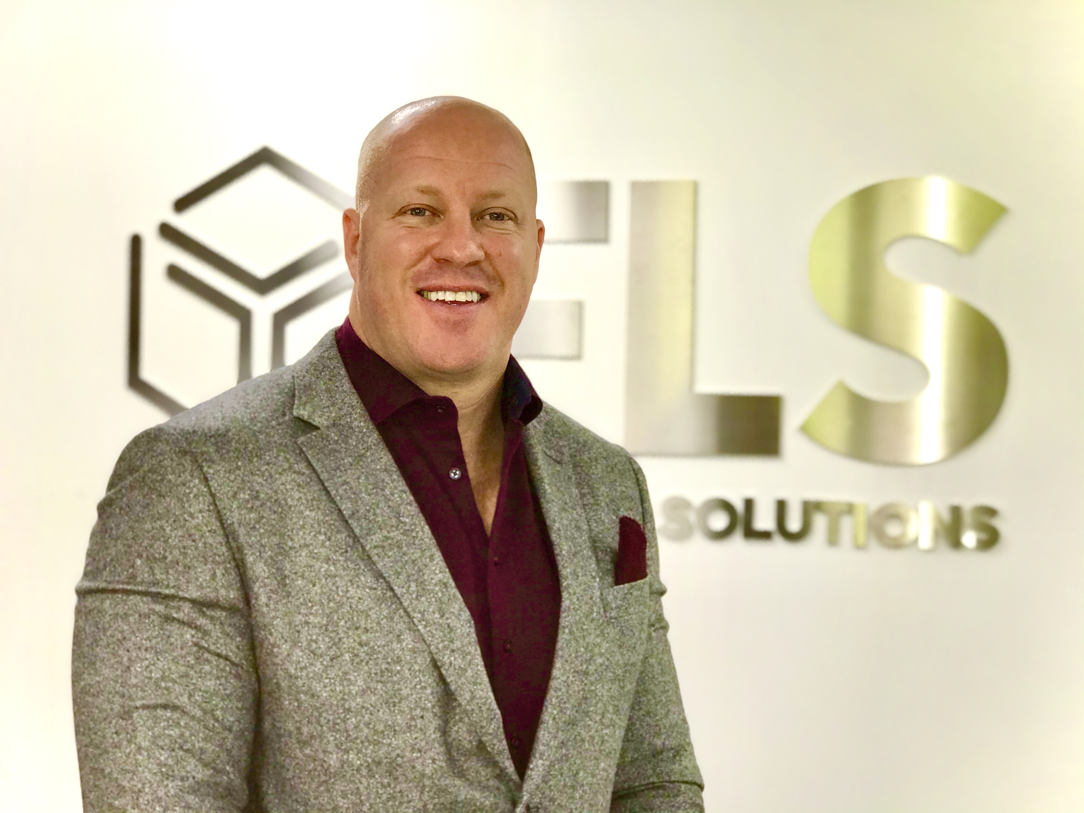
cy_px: 406
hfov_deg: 33.8
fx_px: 1785
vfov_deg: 25.7
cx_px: 542
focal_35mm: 57
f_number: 2.8
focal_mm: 6.6
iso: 50
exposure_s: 1/50
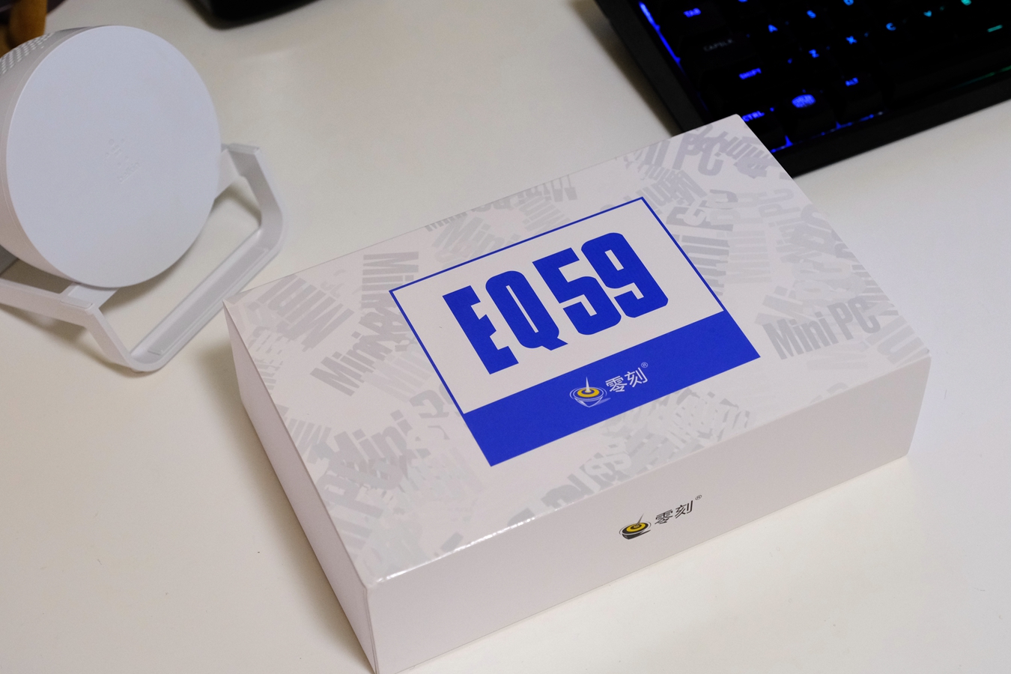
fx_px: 1685
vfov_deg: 22.6
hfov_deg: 33.4
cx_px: 506
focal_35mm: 60
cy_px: 337
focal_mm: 40.1
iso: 1600
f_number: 5
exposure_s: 1/75
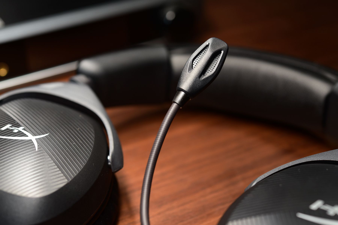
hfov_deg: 33.4
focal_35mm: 60
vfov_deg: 22.6
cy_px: 112
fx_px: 564
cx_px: 169
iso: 640
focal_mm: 60
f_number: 5.6
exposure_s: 1/100
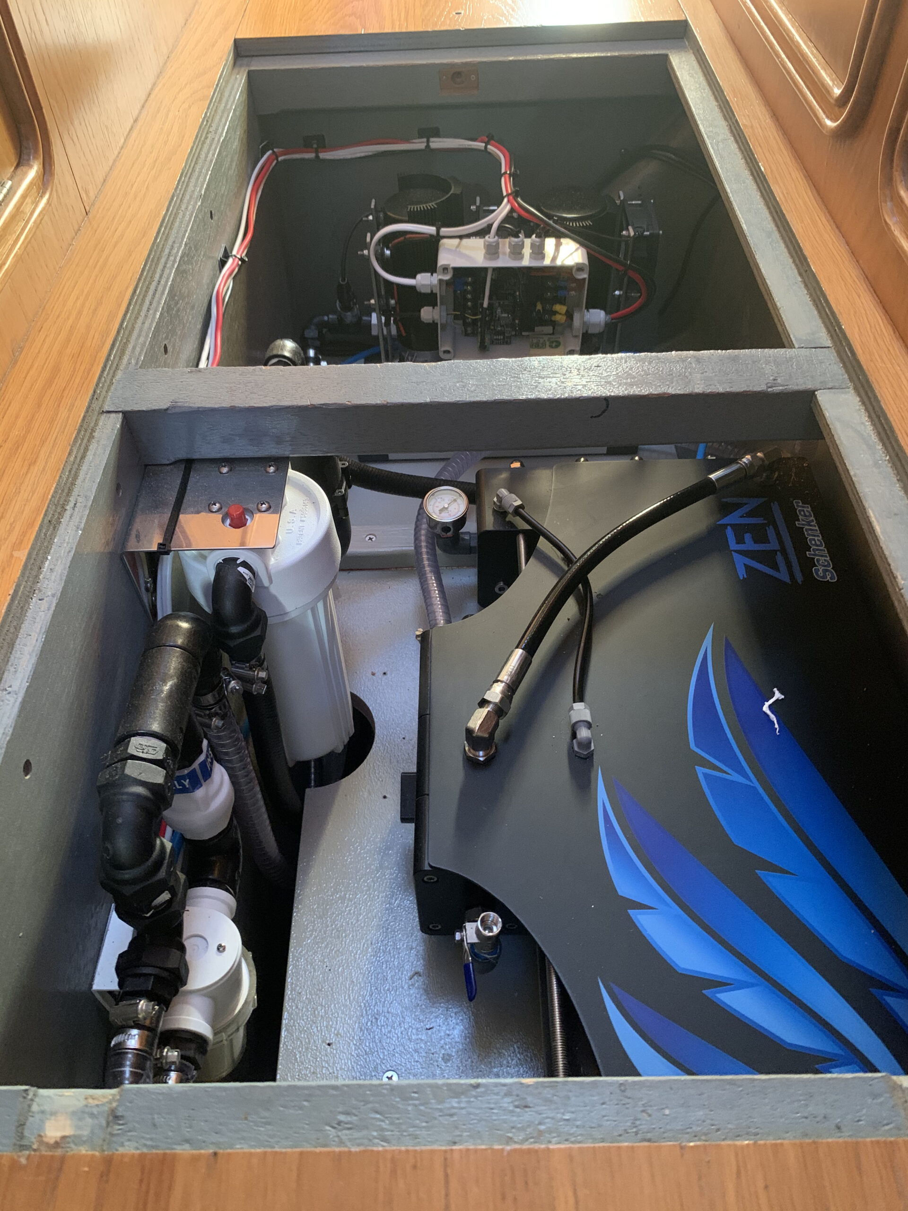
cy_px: 606
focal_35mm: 26
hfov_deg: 53.1
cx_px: 454
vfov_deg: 67.3
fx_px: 909
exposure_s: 1/30
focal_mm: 4.25
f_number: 1.8
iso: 500
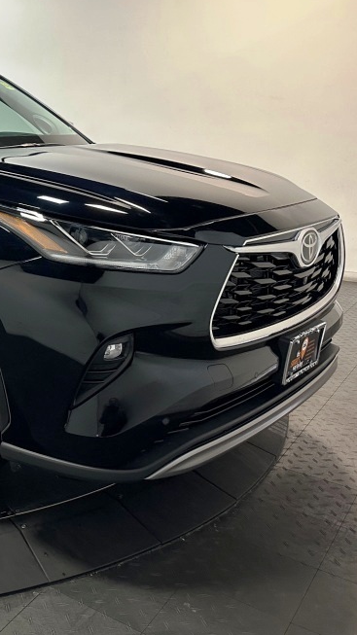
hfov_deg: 26.6
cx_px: -39
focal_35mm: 41
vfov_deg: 49.2
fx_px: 690
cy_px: 266
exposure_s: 1/60
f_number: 1.78
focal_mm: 6.86
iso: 320
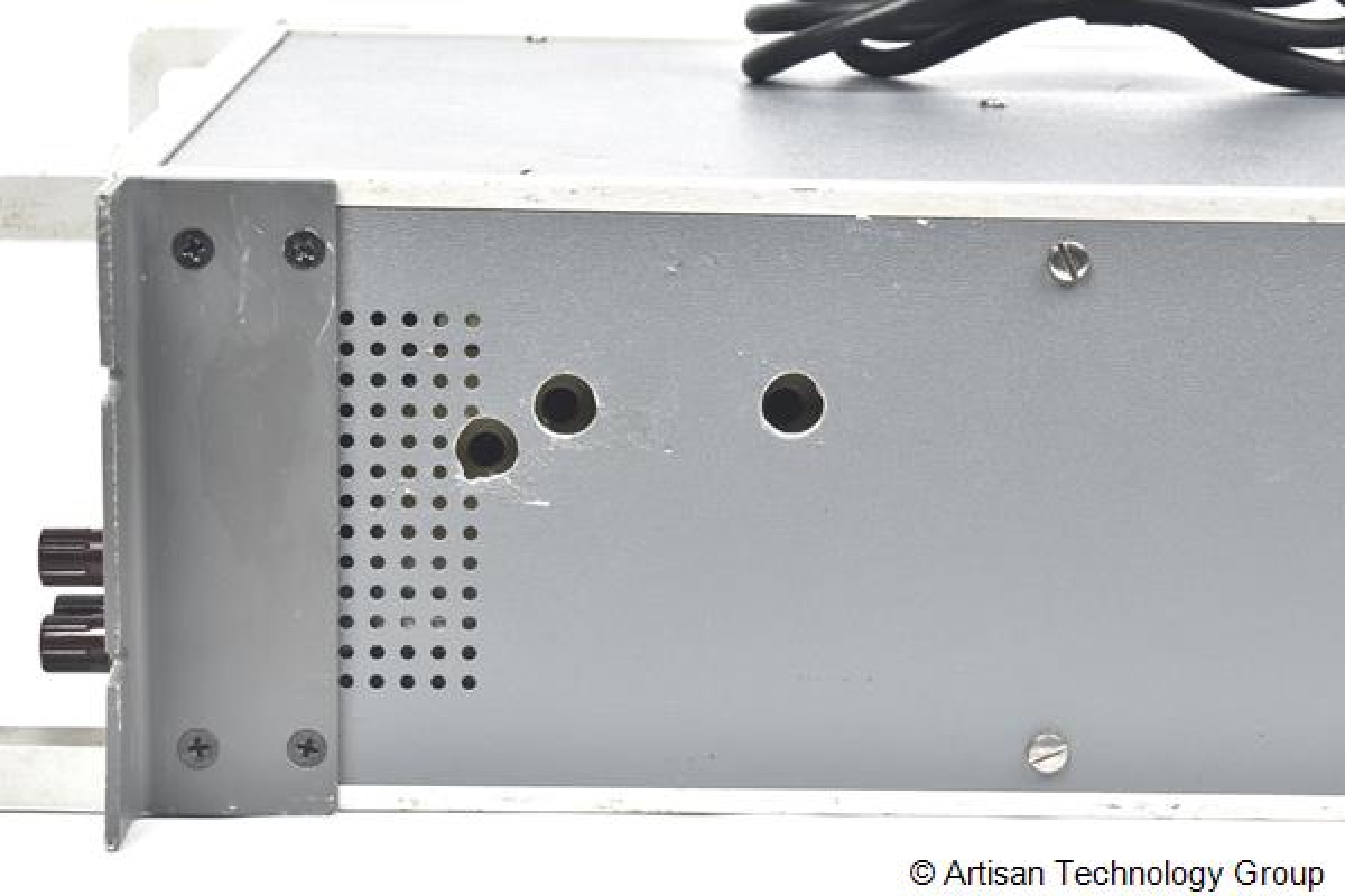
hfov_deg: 24.6
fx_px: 3082
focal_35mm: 82
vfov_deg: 16.6
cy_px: 448
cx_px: 672
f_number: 13
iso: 200
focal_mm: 55
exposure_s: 1/200
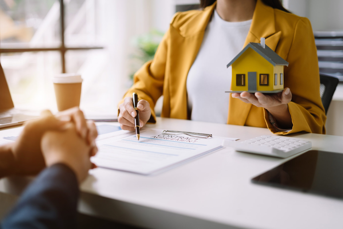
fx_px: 476
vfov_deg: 27.0
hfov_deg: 39.6
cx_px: 172
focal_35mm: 50
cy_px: 114
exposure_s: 1/640
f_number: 2
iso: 125
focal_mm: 50
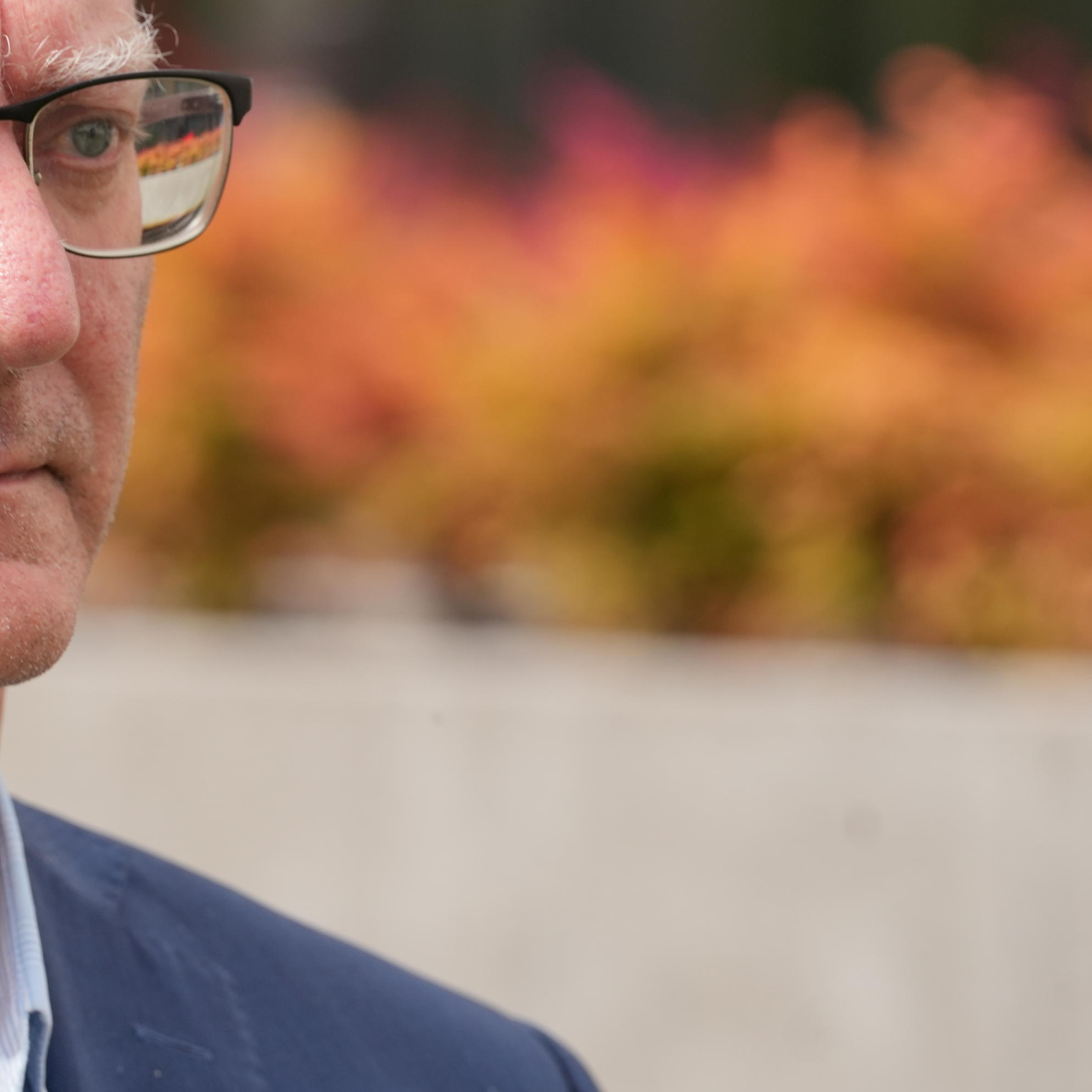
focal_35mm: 356
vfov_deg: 4.9
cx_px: 60
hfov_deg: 4.9
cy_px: 438
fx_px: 12706
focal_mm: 167
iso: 320
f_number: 6.3
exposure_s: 1/1000
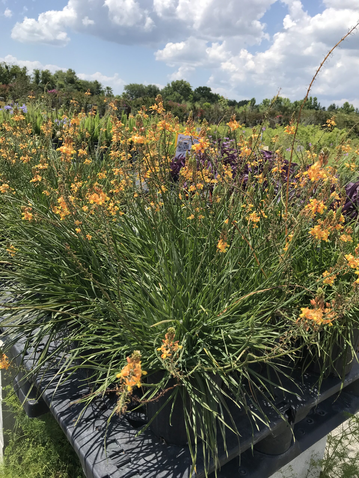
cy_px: 239
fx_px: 387
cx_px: 180
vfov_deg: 63.4
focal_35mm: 28
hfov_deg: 49.7
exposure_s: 1/1953
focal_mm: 3.99
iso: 20
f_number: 1.8
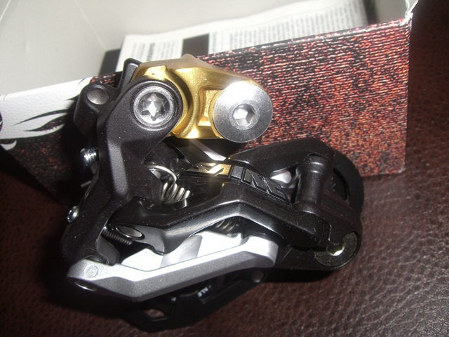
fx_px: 493
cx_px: 224
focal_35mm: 38
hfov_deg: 49.0
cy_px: 168
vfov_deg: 37.7
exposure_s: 1/60
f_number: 4.3
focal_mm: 6.2
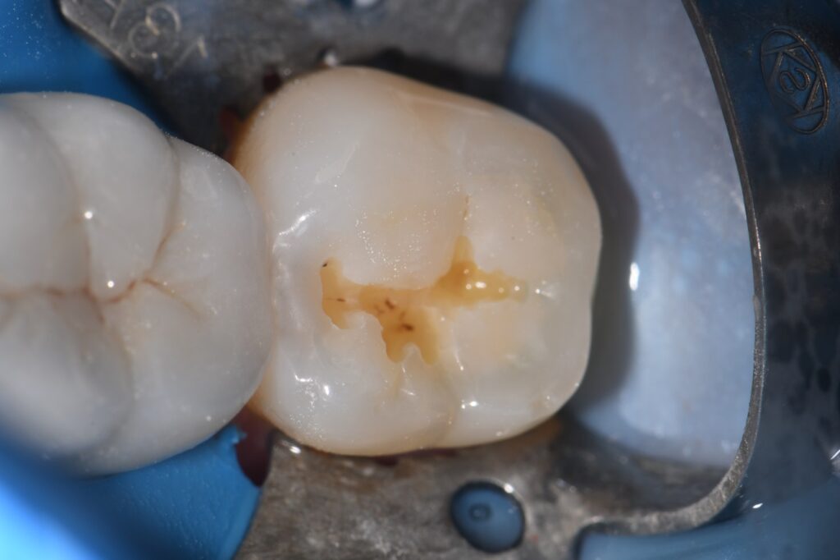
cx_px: 420
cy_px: 280
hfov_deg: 13.1
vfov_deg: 8.7
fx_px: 3662
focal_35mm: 157
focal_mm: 105
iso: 200
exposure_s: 1/160
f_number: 32
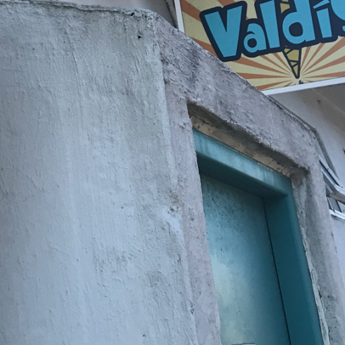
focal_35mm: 78
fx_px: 880
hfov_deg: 20.3
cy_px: -5
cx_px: -108
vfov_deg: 21.4
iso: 20
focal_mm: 3.99
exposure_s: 1/778
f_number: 1.8
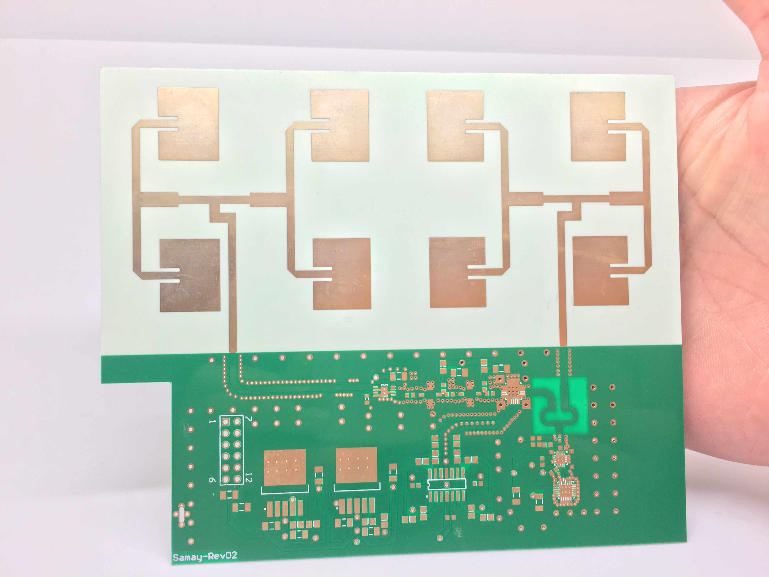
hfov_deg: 61.7
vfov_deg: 48.2
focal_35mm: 29
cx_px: 384
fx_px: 644
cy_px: 288
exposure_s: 1/50
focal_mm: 4.15
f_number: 2.2
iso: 25
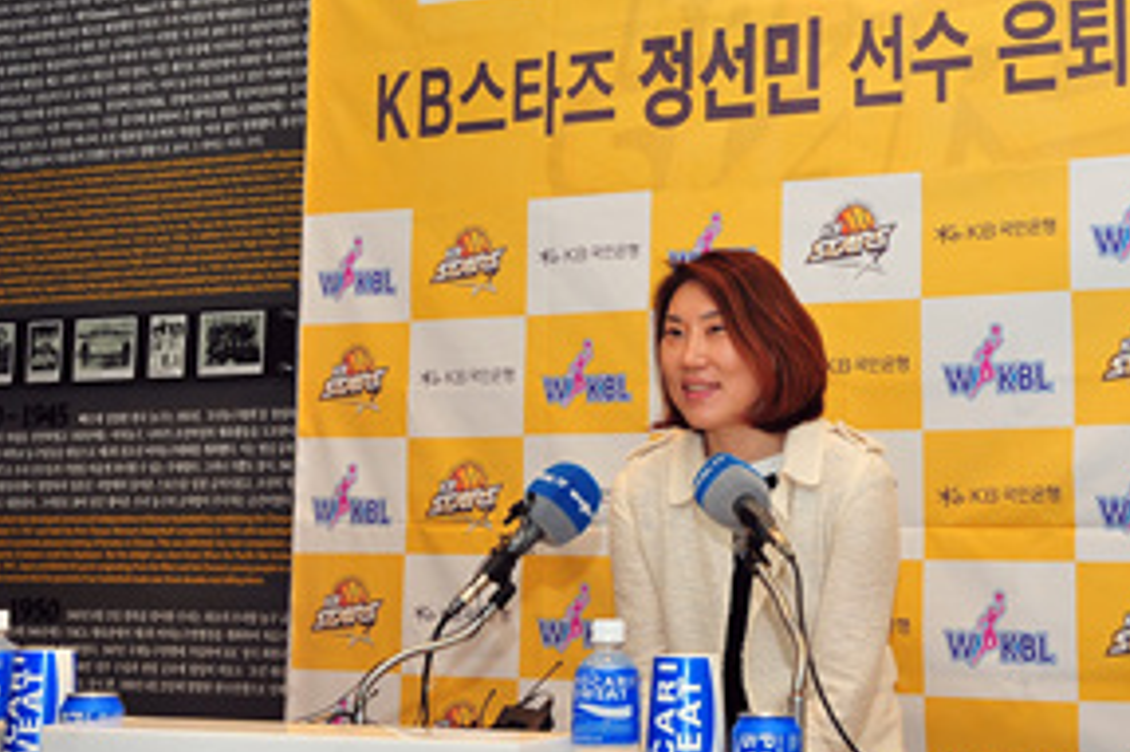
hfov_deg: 29.9
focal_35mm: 67
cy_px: 236
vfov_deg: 20.2
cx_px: 752
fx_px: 2102
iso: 800
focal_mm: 35
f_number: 5.6
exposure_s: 1/200
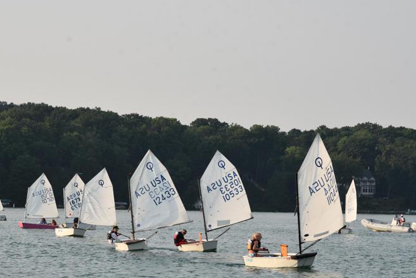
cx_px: 208
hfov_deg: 11.0
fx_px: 2162
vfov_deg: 7.3
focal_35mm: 187
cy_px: 203
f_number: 9
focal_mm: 120
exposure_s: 1/320
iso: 200
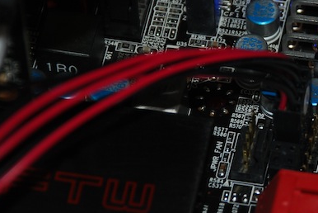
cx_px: 341
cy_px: 88
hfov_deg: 3.9
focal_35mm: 524
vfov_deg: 2.6
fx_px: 4635
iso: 200
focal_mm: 135
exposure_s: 1/125
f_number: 5.6
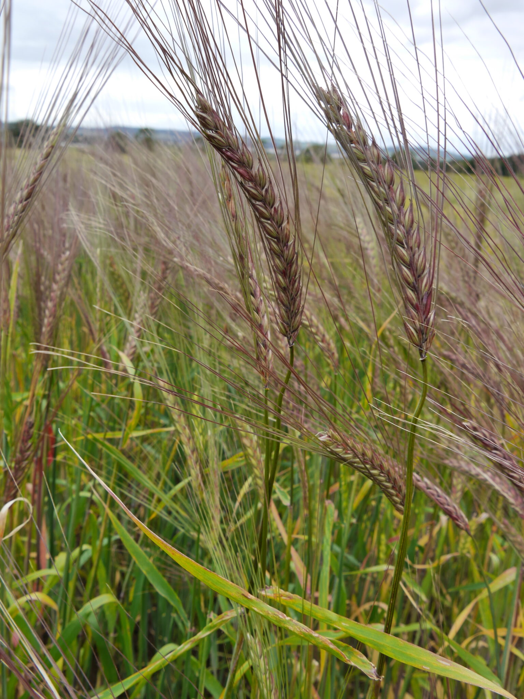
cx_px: 262
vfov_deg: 63.4
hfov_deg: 49.7
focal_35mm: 28
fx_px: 565
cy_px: 350
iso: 160
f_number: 8
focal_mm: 14
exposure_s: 1/100
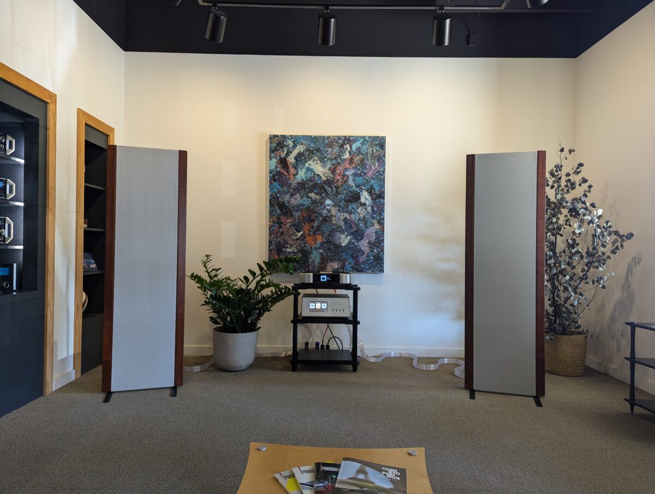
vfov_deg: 57.0
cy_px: 247
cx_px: 328
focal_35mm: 24
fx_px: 455
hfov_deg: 71.5
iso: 44
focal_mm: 6.81
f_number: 1.85
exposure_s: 1/26.2
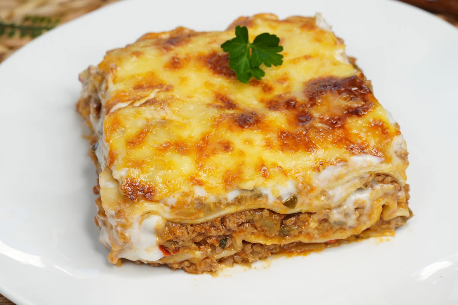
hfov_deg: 24.2
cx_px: 229
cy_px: 152
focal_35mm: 84
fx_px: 1069
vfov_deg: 16.3
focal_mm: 56
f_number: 9
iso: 1250
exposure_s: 1/160
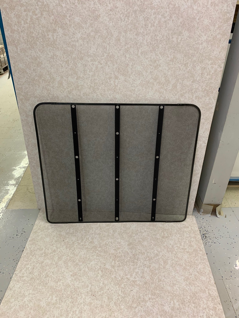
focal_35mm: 26
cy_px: 159
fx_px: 239
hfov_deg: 53.1
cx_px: 120
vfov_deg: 67.3
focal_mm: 4.25
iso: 125
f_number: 1.8
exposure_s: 1/60
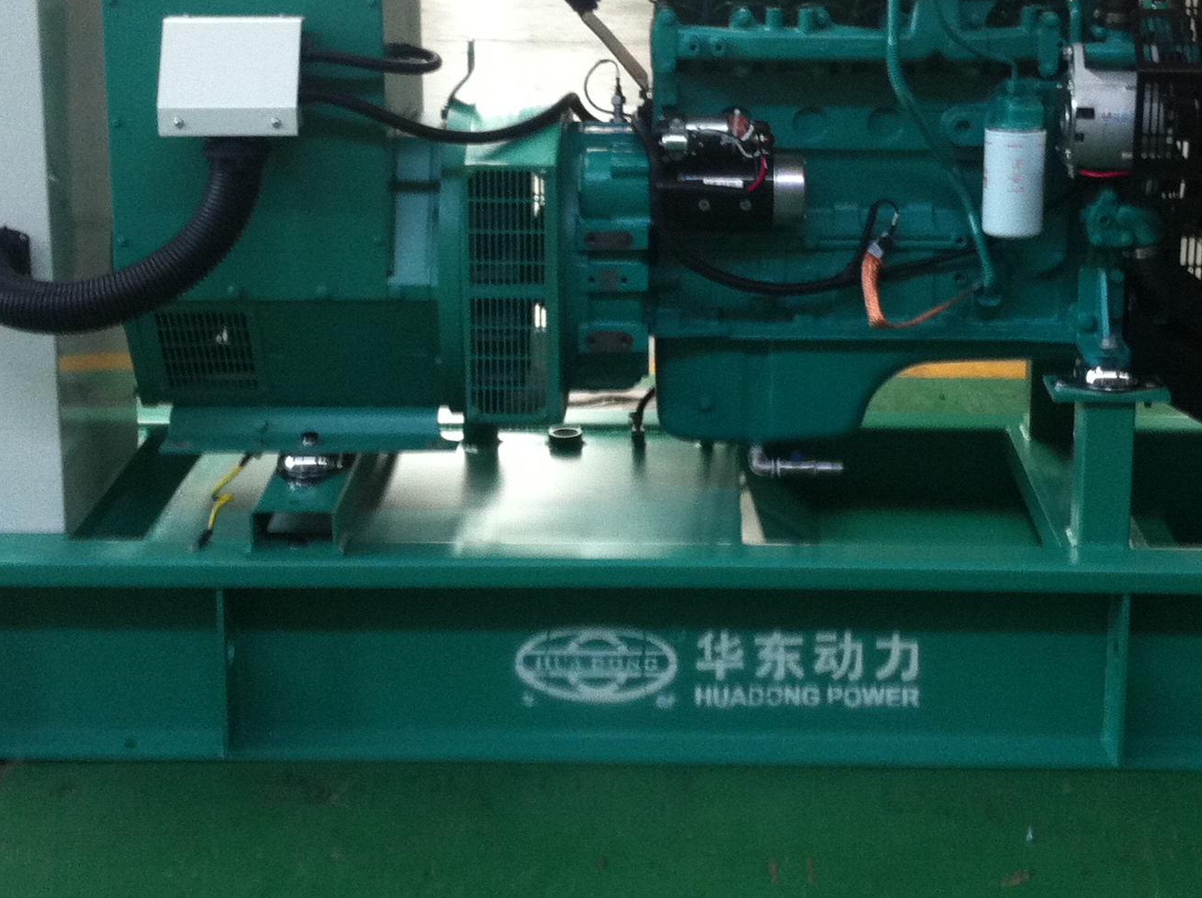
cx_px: 711
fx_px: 2392
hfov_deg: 28.2
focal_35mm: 69
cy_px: 215
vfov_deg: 21.1
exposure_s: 1/17
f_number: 2.8
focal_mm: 3.85
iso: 125
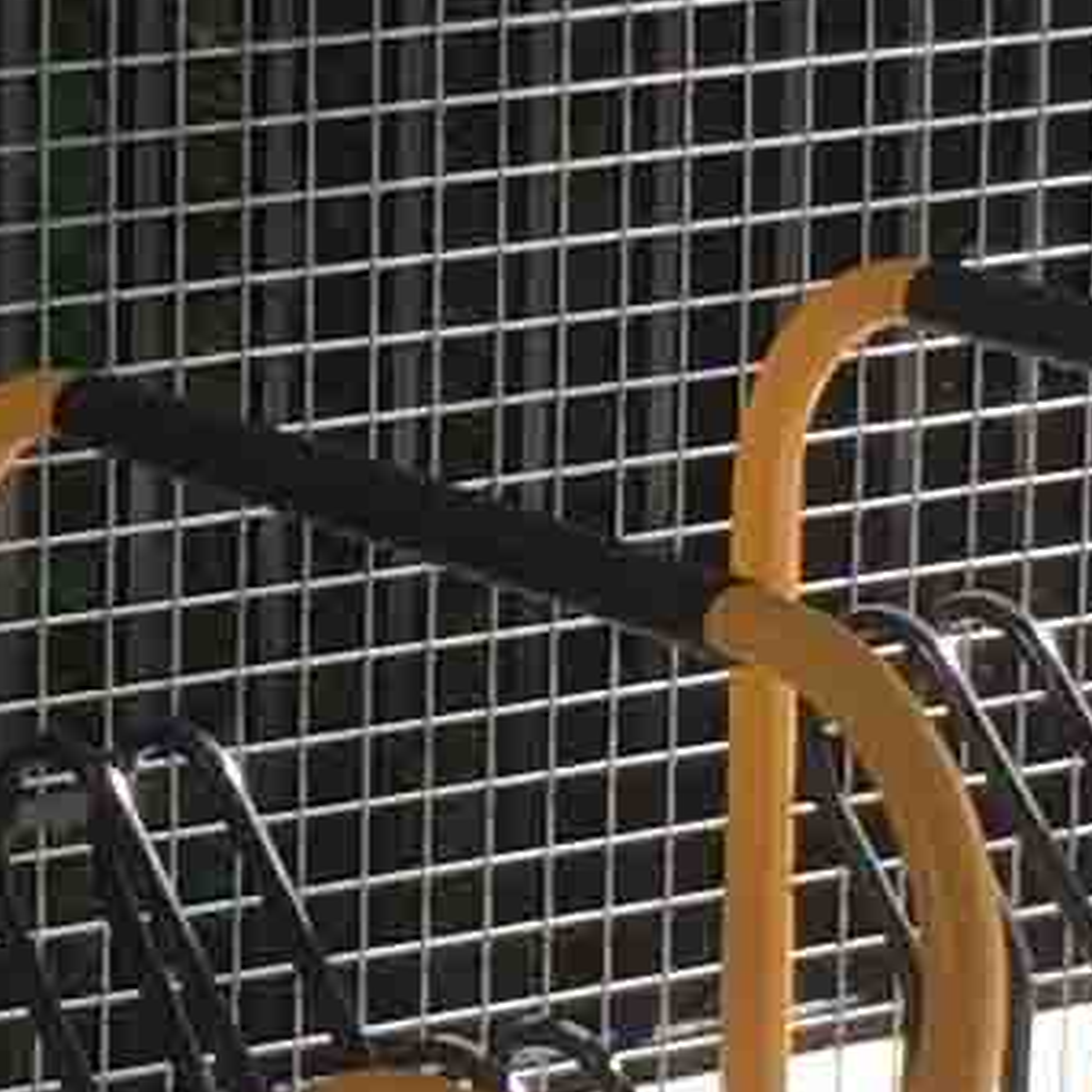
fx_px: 8780
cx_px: -222
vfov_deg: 7.1
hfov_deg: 7.1
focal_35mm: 246
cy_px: 382
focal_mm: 4.15
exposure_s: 1/412
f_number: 2.2
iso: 32
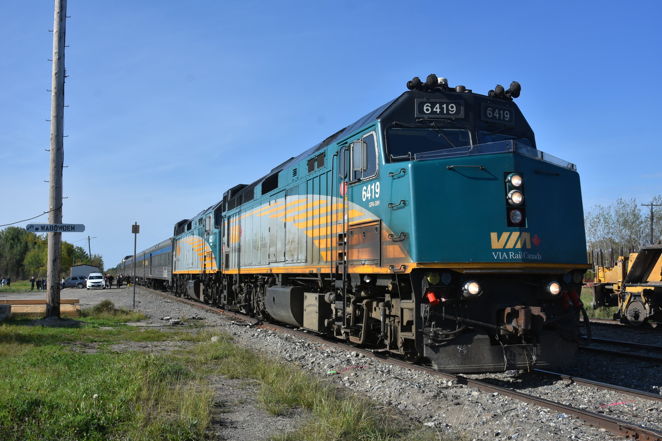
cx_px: 331
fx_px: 662
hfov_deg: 53.1
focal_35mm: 36
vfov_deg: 36.9
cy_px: 220
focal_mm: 24
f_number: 8
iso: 200
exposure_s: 1/500
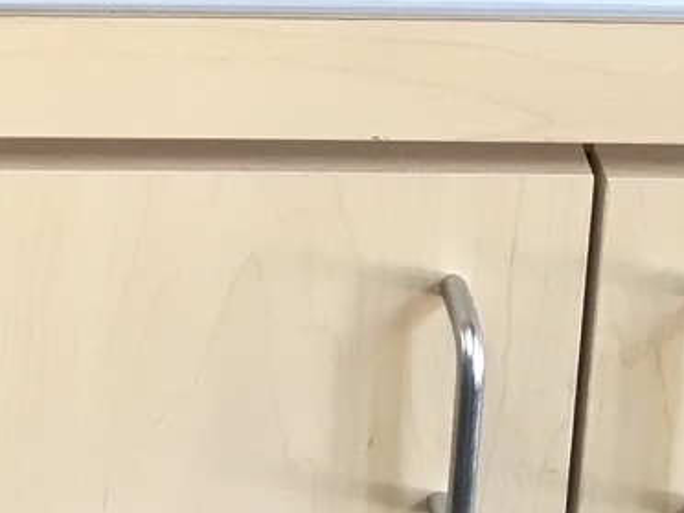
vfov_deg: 8.4
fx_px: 3102
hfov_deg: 12.3
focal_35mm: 157
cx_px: -162
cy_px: -829
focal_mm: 4.15
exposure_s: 1/30
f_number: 2.2
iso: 64
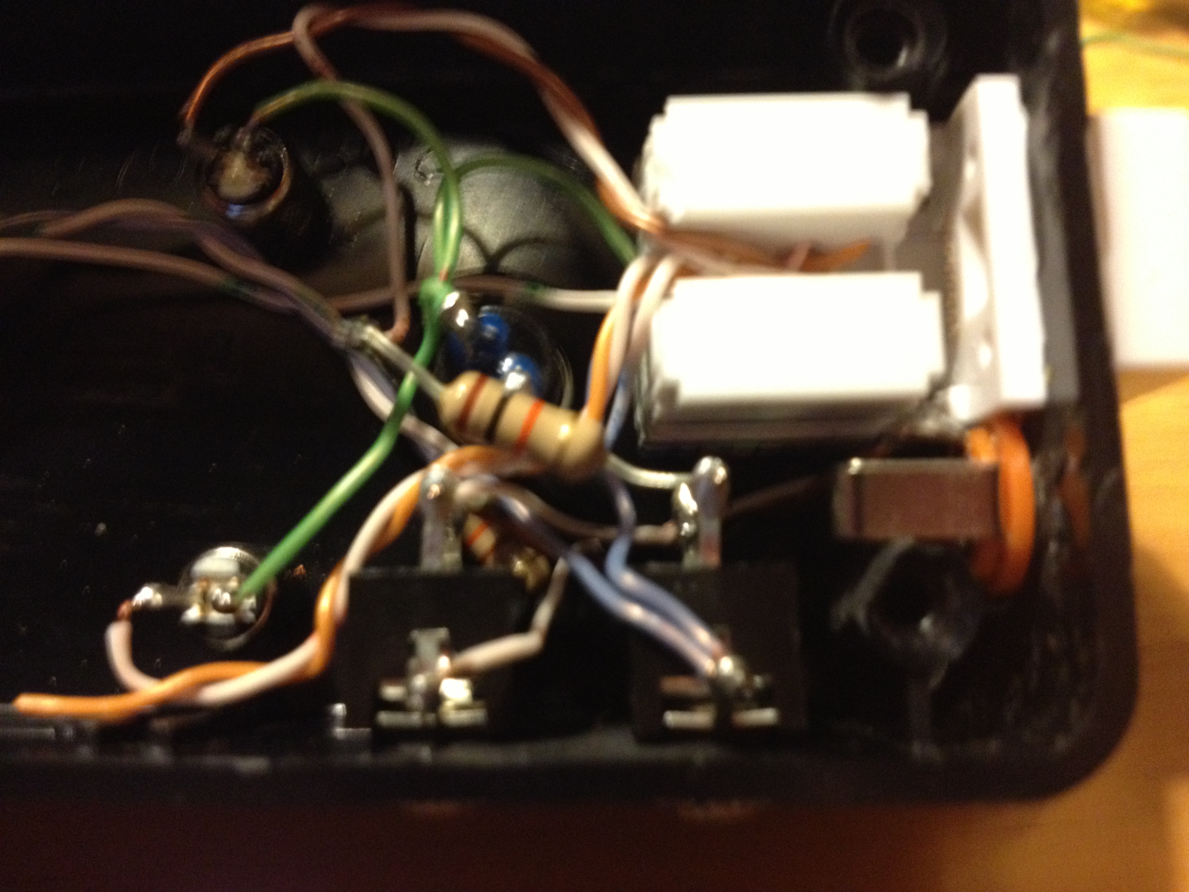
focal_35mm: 35
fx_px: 1202
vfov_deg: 40.7
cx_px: 594
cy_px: 446
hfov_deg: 52.6
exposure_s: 1/15
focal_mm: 4.28
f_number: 2.4
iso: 400
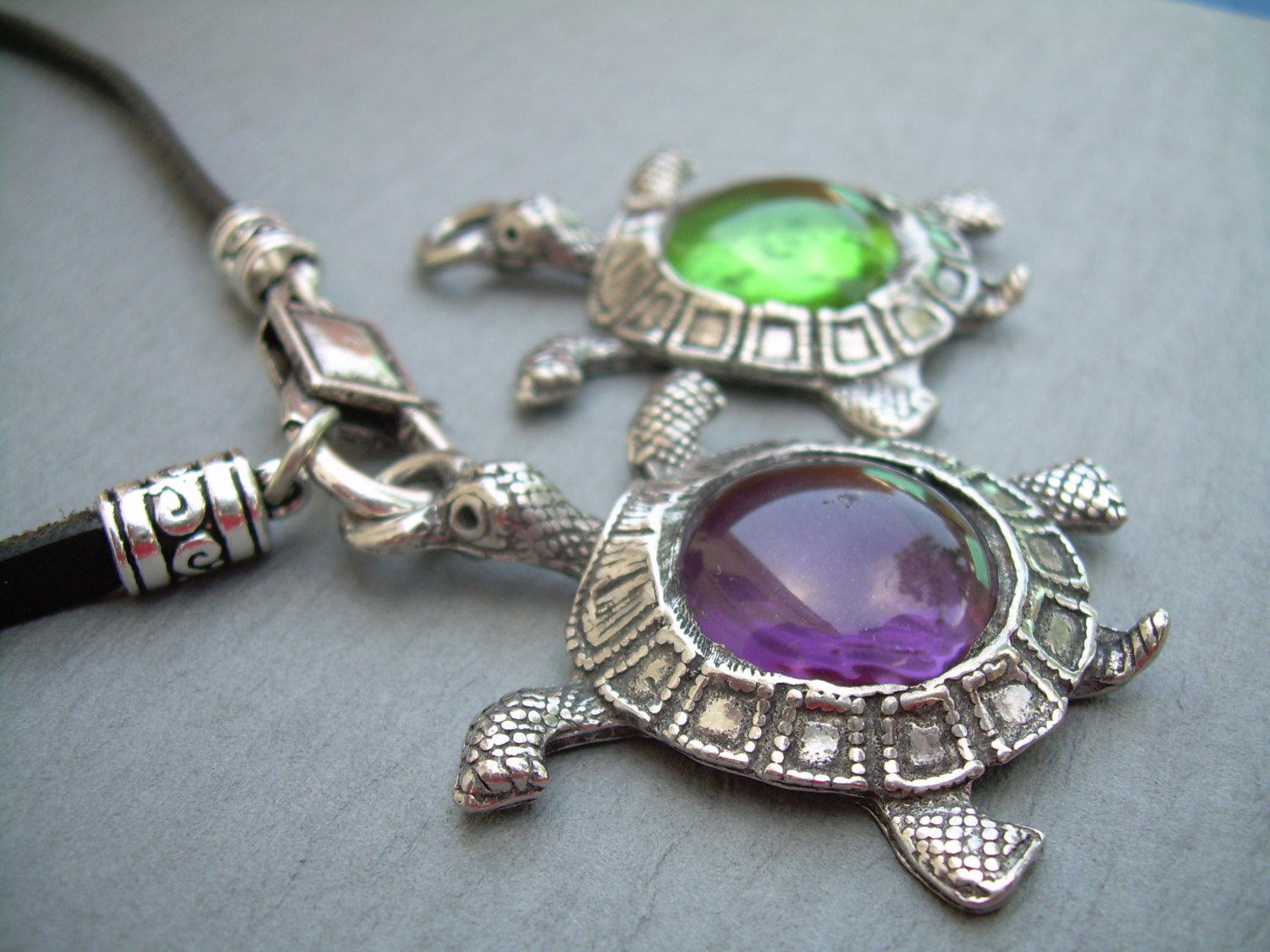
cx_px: 635
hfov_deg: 49.0
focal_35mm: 38
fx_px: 1394
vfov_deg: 37.7
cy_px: 476
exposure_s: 1/162
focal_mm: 6.3
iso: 50
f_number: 2.8
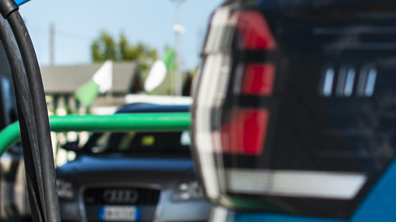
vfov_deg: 5.5
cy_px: 130
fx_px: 2309
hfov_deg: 9.7
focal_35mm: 220
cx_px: 420
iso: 100
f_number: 2.8
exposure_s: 1/3200
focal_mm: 50
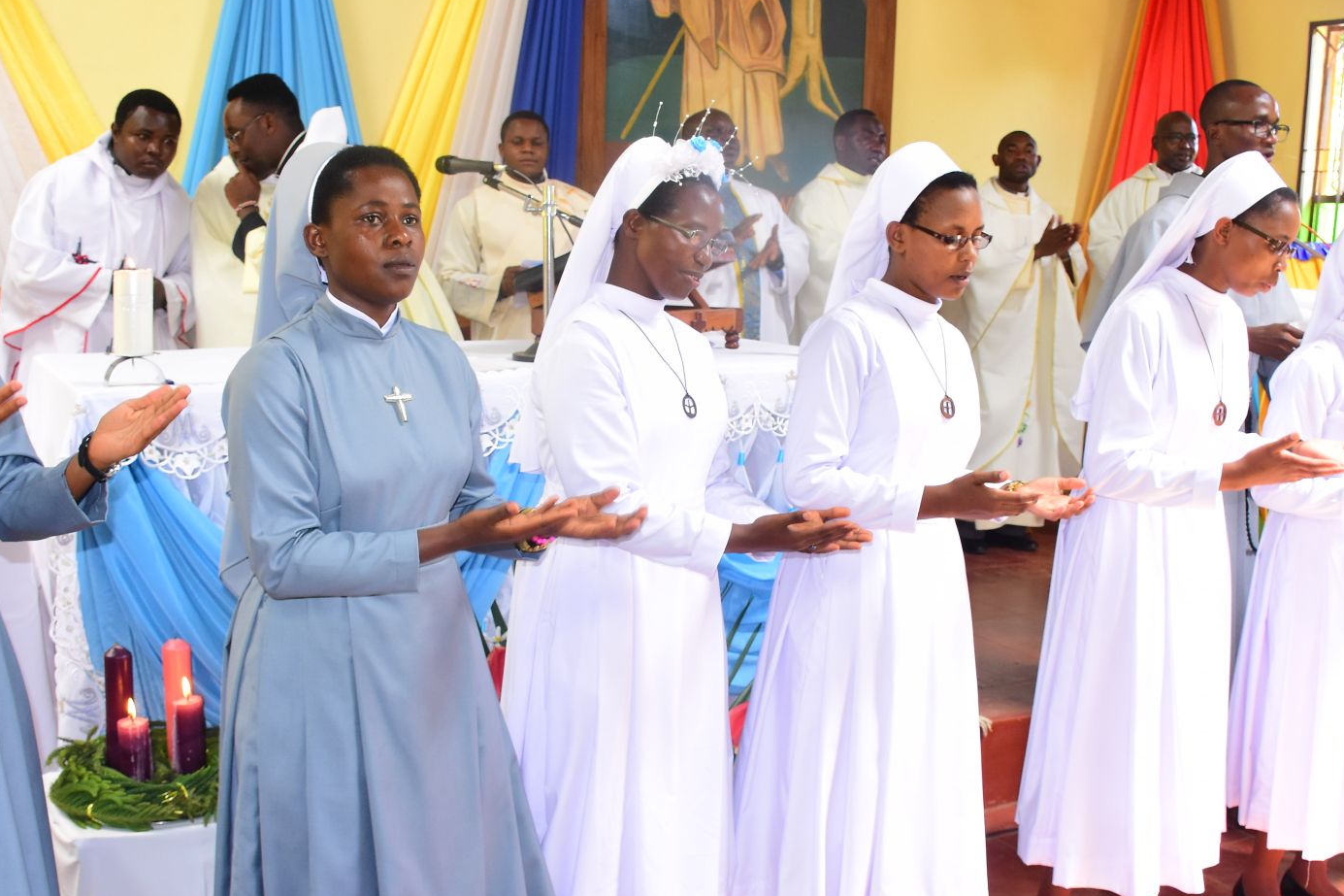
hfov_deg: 49.6
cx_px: 672
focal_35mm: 39
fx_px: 1456
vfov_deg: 34.1
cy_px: 529
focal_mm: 18
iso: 800
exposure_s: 1/100
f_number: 5.6
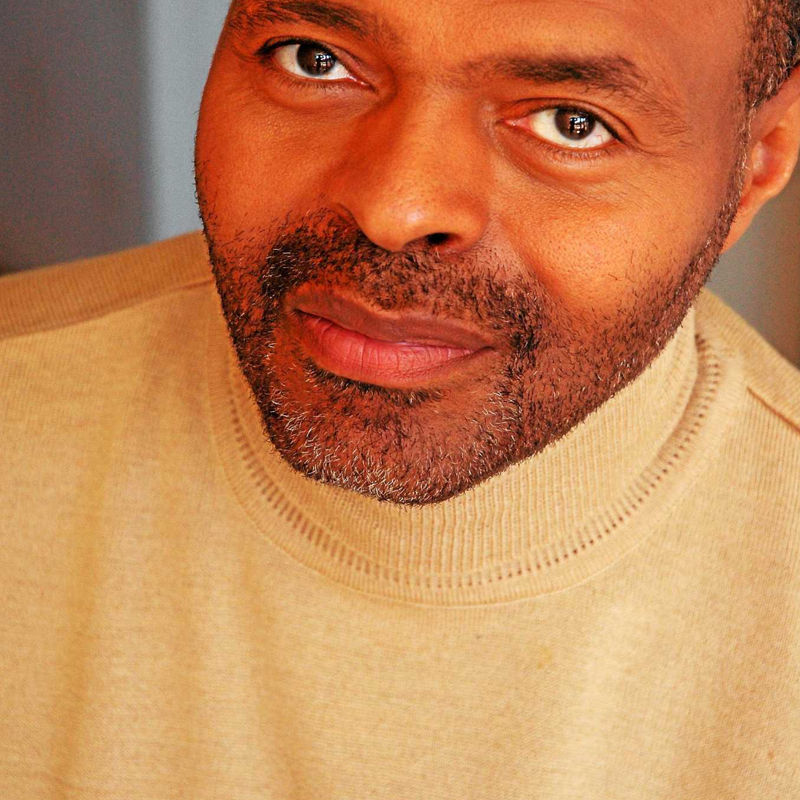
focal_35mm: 135
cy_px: 311
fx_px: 3530
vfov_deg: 12.9
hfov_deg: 12.9
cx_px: 402
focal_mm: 70
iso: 400
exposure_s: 1/100
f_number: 5
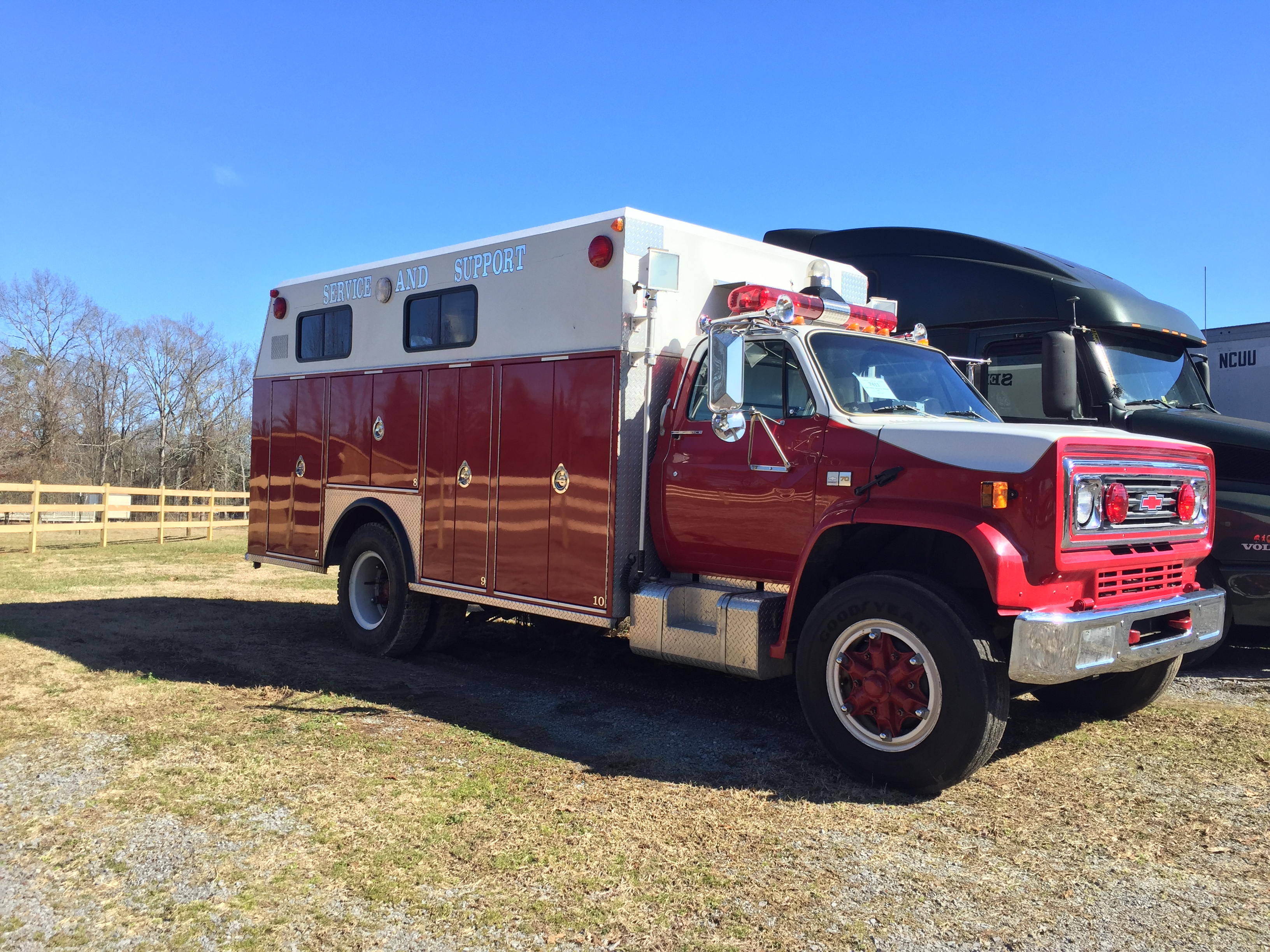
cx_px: 635
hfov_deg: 61.7
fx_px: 1064
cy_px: 476
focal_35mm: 29
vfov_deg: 48.2
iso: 32
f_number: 2.2
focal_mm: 4.15
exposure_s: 1/942
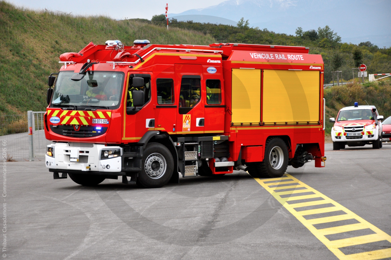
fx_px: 1383
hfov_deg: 16.1
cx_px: 196
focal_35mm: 128
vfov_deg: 10.7
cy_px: 130
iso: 640
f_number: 5.6
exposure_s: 1/500
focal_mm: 85
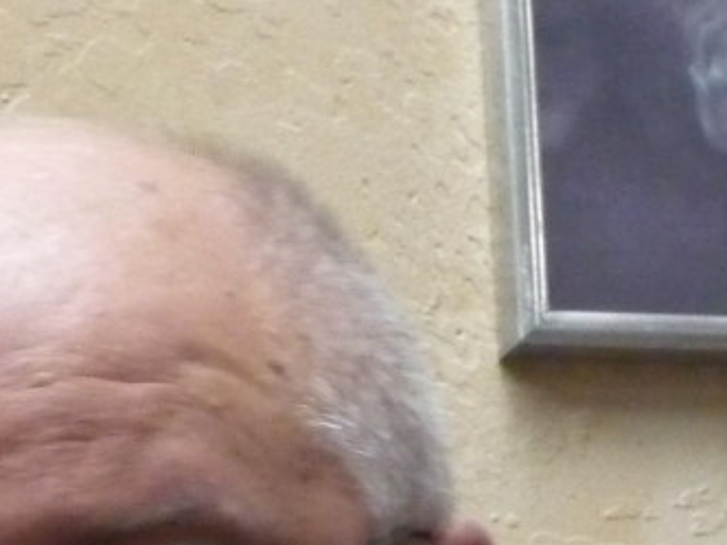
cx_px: -149
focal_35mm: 500
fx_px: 10501
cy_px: 768
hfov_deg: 4.0
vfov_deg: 3.0
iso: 800
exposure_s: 1/50
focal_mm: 20.3
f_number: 4.7
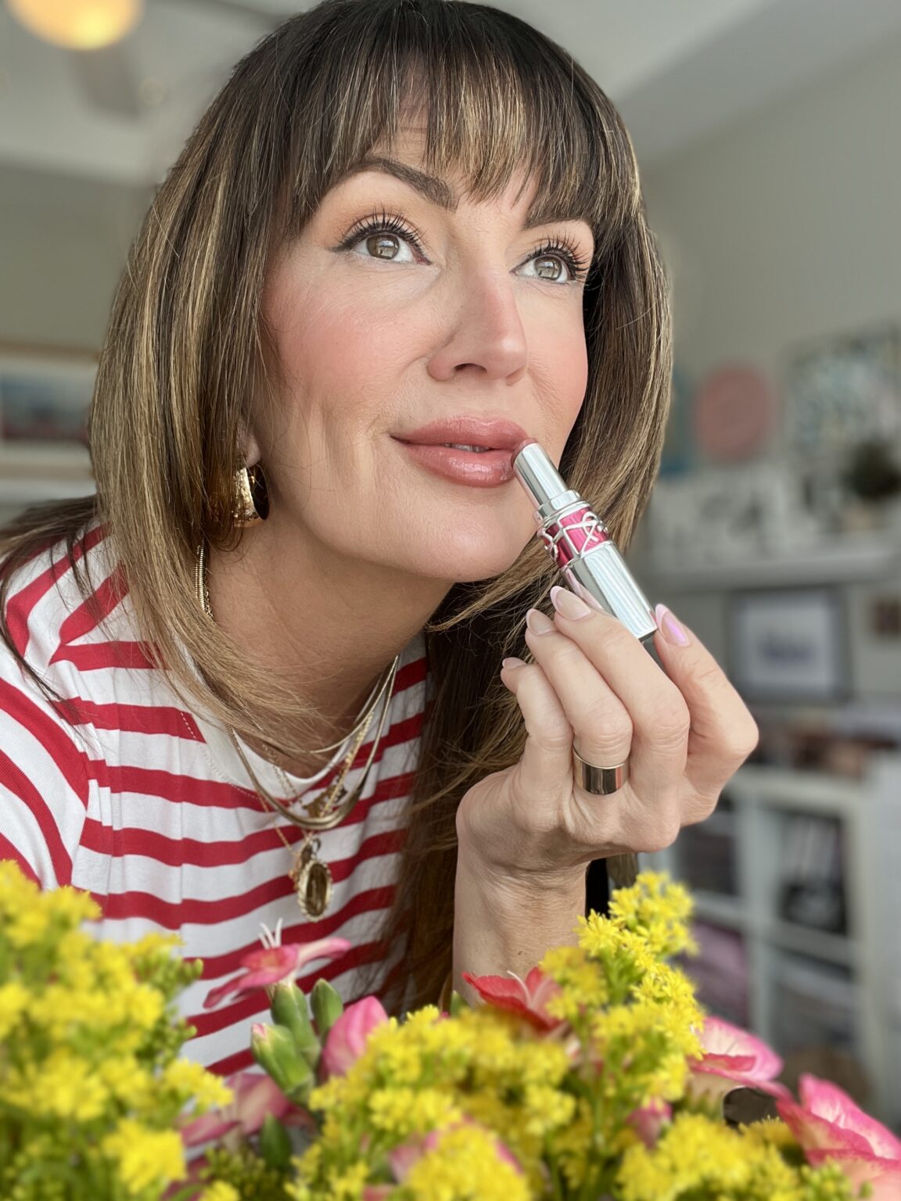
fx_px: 1041
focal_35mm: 30
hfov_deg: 46.8
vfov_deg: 60.0
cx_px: 450
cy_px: 600
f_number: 2.2
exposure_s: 1/121
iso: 32
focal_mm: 2.71
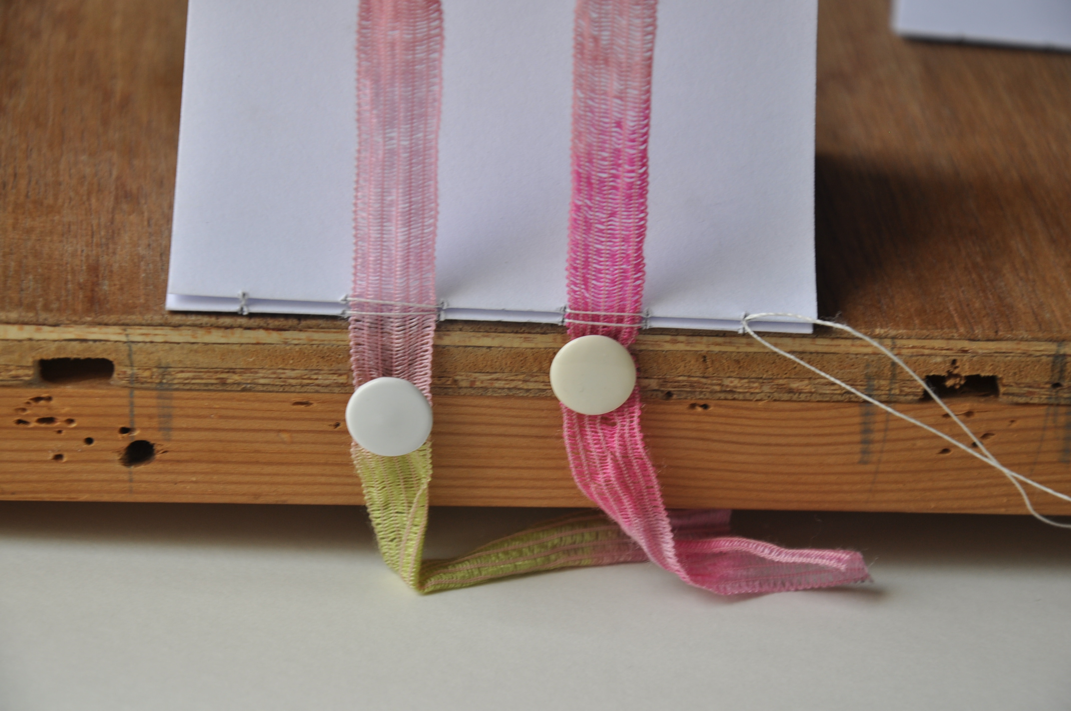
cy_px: 356
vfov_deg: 8.7
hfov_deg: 13.1
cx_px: 536
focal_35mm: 158
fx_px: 4680
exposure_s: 1/60
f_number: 8
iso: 200
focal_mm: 105
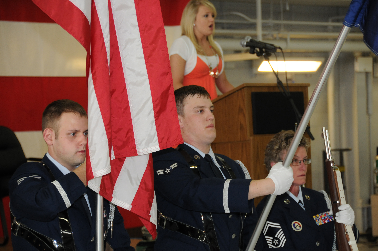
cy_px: 126
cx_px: 189
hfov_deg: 15.2
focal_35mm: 135
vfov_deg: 10.1
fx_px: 1416
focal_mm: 90
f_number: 5.3
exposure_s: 1/60
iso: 800
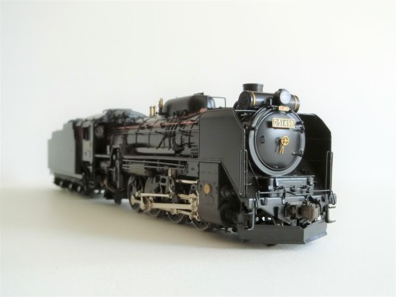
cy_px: 148
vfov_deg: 32.2
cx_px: 198
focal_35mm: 45
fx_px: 515
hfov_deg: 42.1
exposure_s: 1/400
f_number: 4.4
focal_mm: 8
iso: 800
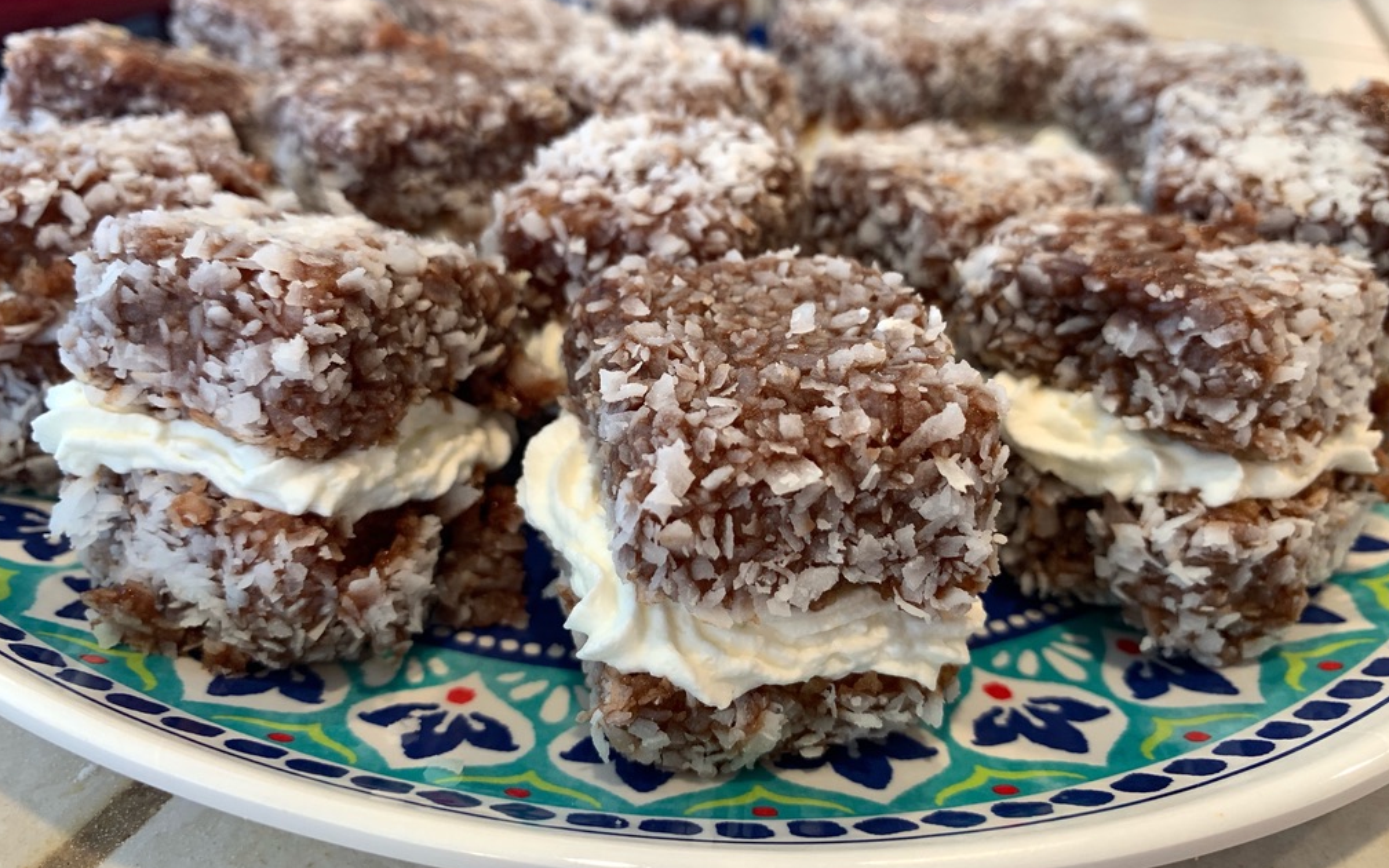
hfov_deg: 66.5
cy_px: 376
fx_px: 1060
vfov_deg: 44.4
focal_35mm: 28
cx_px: 700
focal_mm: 4.25
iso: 100
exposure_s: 1/60
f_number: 1.8
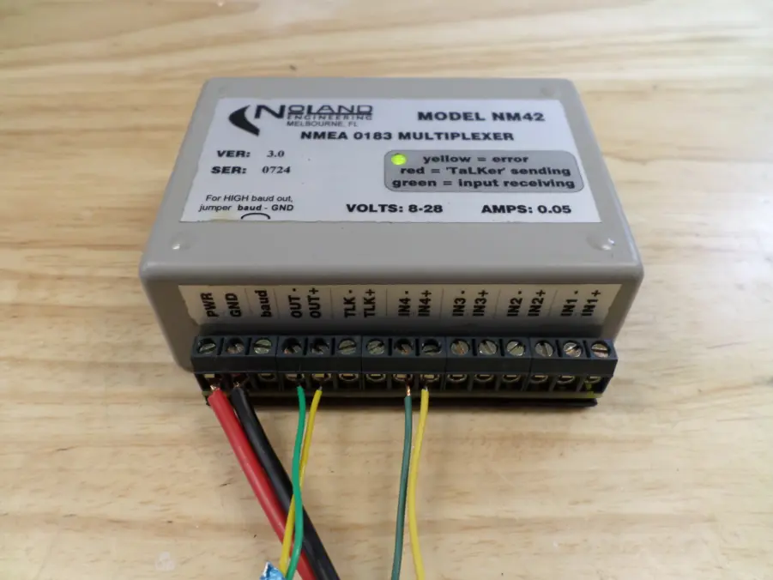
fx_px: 558
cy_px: 290
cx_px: 386
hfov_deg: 69.4
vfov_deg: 54.9
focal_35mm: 25
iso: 100
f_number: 2.5
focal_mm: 4.5
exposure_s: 1/30
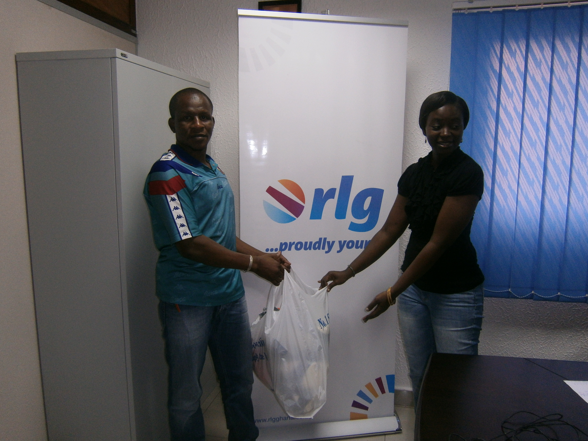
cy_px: 220
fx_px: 442
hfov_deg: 67.3
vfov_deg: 53.1
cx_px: 294
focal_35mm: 26
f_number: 2.8
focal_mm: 4.7
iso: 125
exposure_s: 1/30
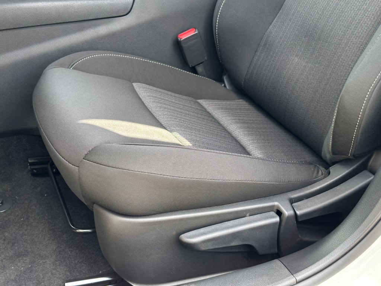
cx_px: 190
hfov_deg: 39.7
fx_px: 528
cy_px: 143
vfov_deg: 30.3
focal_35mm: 48
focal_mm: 6.86
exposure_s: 1/172
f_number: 1.78
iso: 64
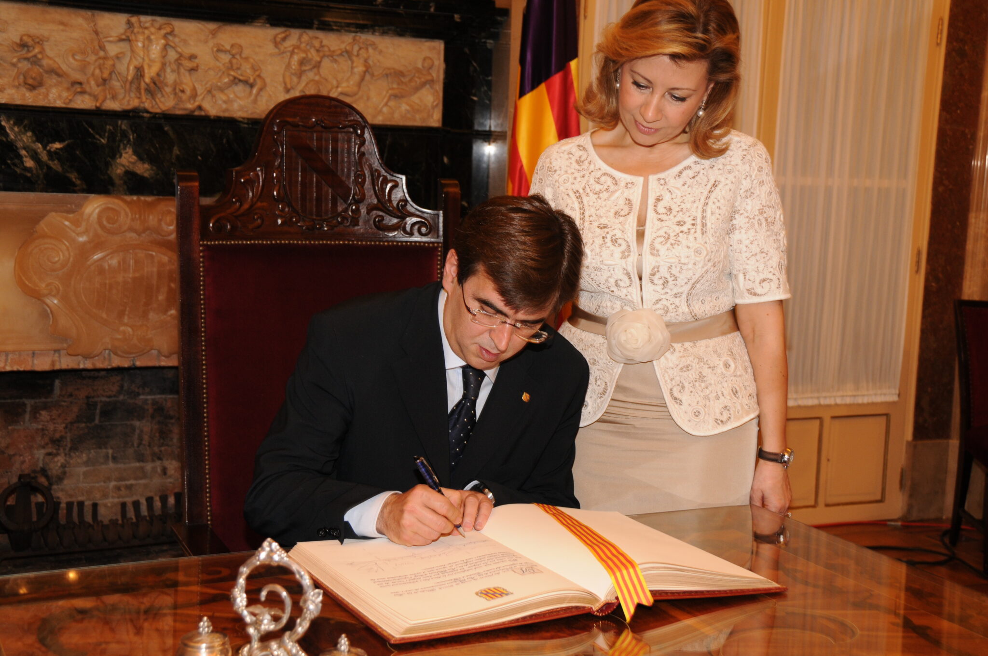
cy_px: 328
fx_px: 1316
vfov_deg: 28.0
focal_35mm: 48
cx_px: 494
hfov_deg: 41.2
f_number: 5.6
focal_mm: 32
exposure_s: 1/60
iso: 400
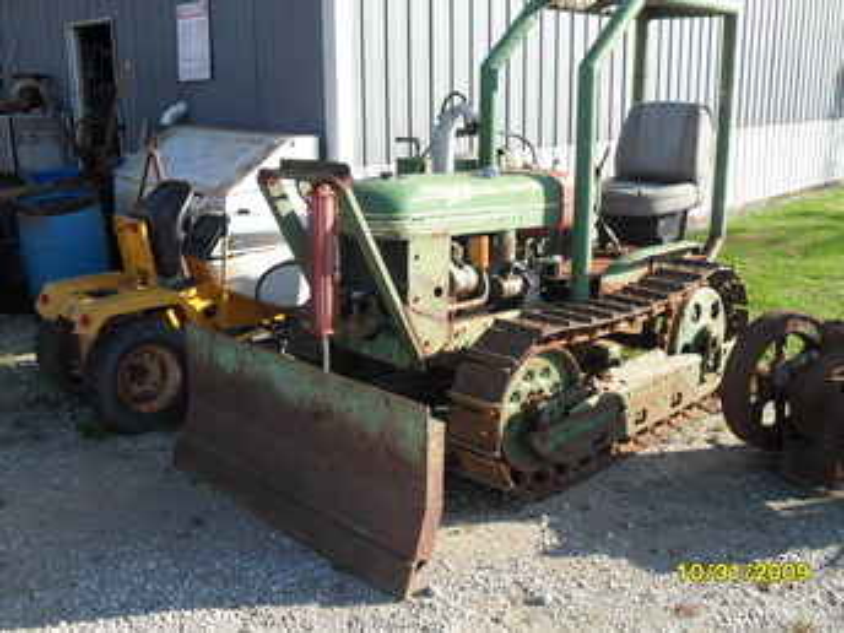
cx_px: 422
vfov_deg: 40.7
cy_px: 316
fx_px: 853
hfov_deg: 52.6
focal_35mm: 35
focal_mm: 6.2
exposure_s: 1/60
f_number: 8.9
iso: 100
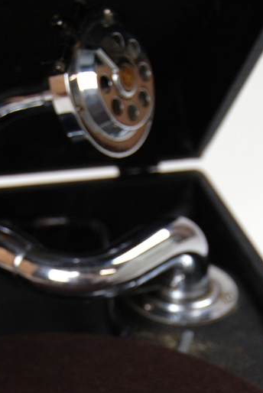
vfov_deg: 12.5
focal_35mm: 161
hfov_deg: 8.5
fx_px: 1759
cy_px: 420
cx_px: 90
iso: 200
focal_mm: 46
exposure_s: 1/40
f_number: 4.5
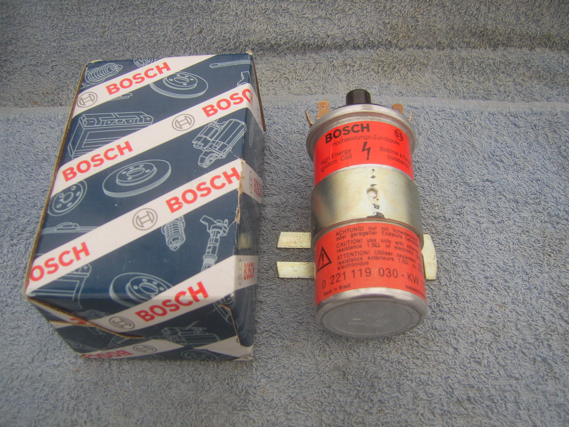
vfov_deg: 37.7
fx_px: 625
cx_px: 284
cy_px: 214
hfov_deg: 49.0
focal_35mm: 38
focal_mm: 7.8
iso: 50
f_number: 2.8
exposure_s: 1/60
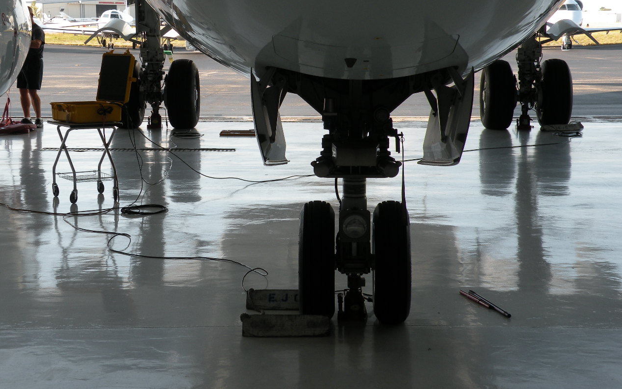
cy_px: 160
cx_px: 314
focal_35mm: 72
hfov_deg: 28.6
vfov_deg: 18.1
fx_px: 1220
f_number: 4.5
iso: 64
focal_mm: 11.9
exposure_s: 1/144
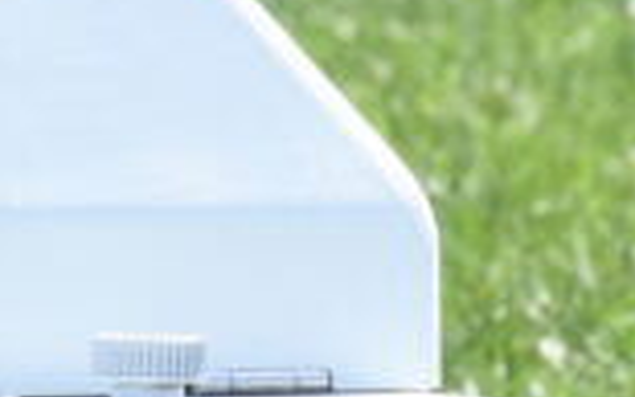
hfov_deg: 1.7
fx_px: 21535
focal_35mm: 1244
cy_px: 299
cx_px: -307
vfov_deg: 1.1
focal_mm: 105
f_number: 9
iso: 320
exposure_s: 1/400
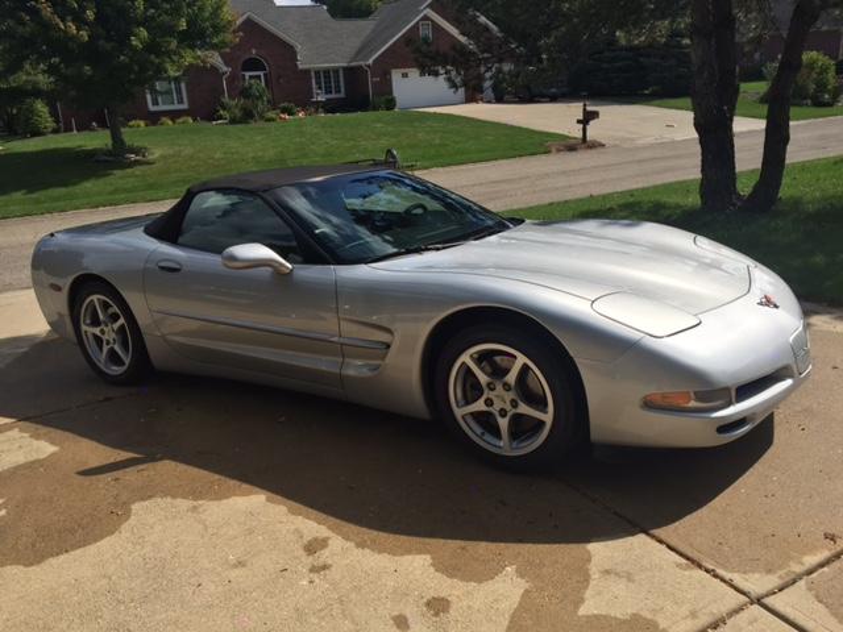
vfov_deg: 48.2
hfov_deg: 61.7
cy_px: 316
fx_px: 706
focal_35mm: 29
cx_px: 422
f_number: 2.2
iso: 32
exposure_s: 1/2475
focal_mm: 4.15
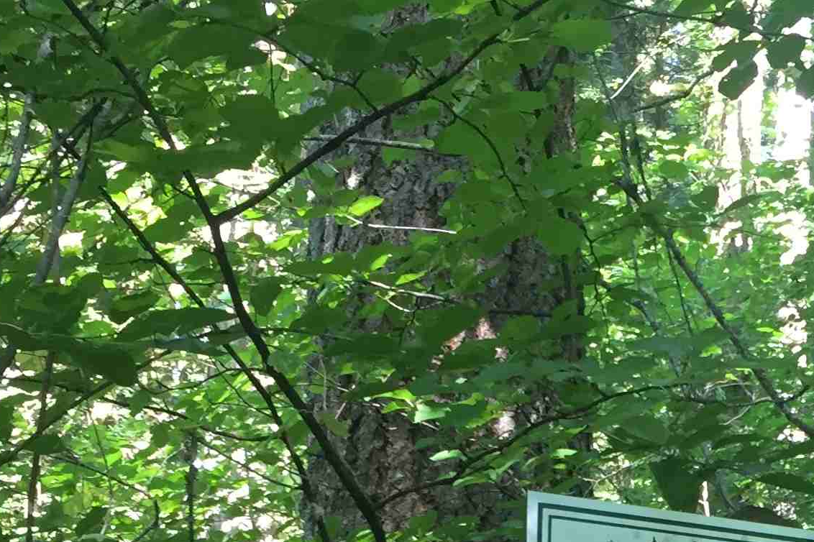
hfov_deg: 22.9
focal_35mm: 87
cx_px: 715
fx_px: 1966
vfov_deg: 14.5
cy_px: 833
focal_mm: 4.15
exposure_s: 1/30
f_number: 2.2
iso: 64
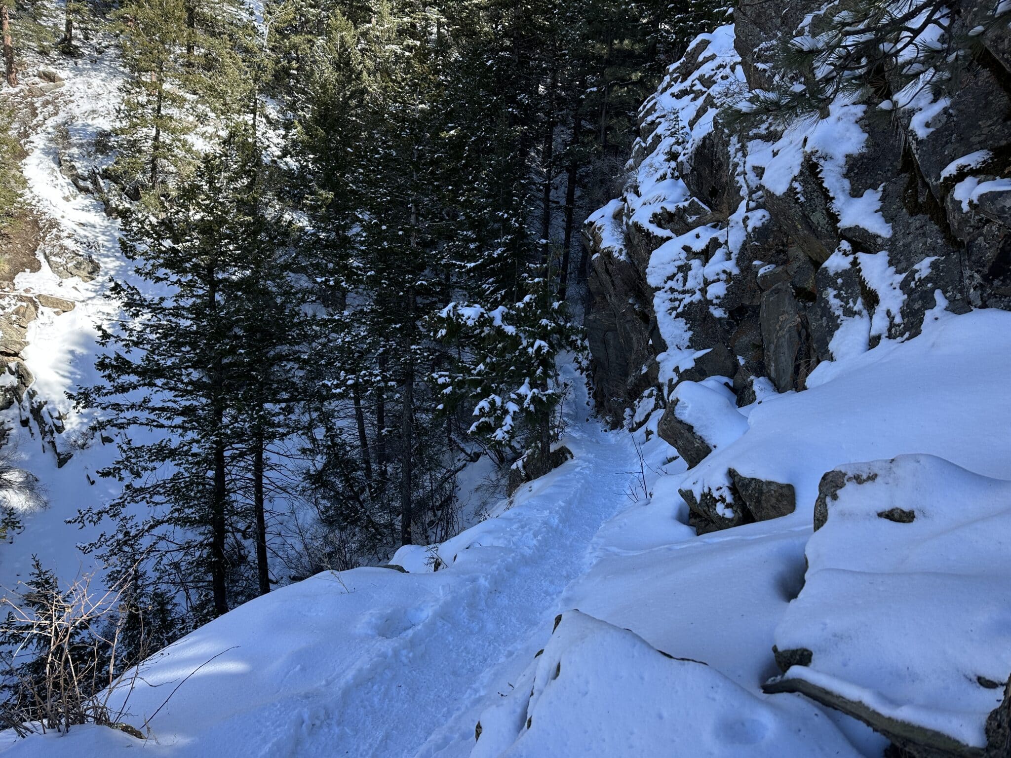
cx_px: 506
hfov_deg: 71.6
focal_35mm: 24
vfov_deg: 56.8
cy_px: 379
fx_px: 701
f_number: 1.78
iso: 80
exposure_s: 1/1845
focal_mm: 6.86
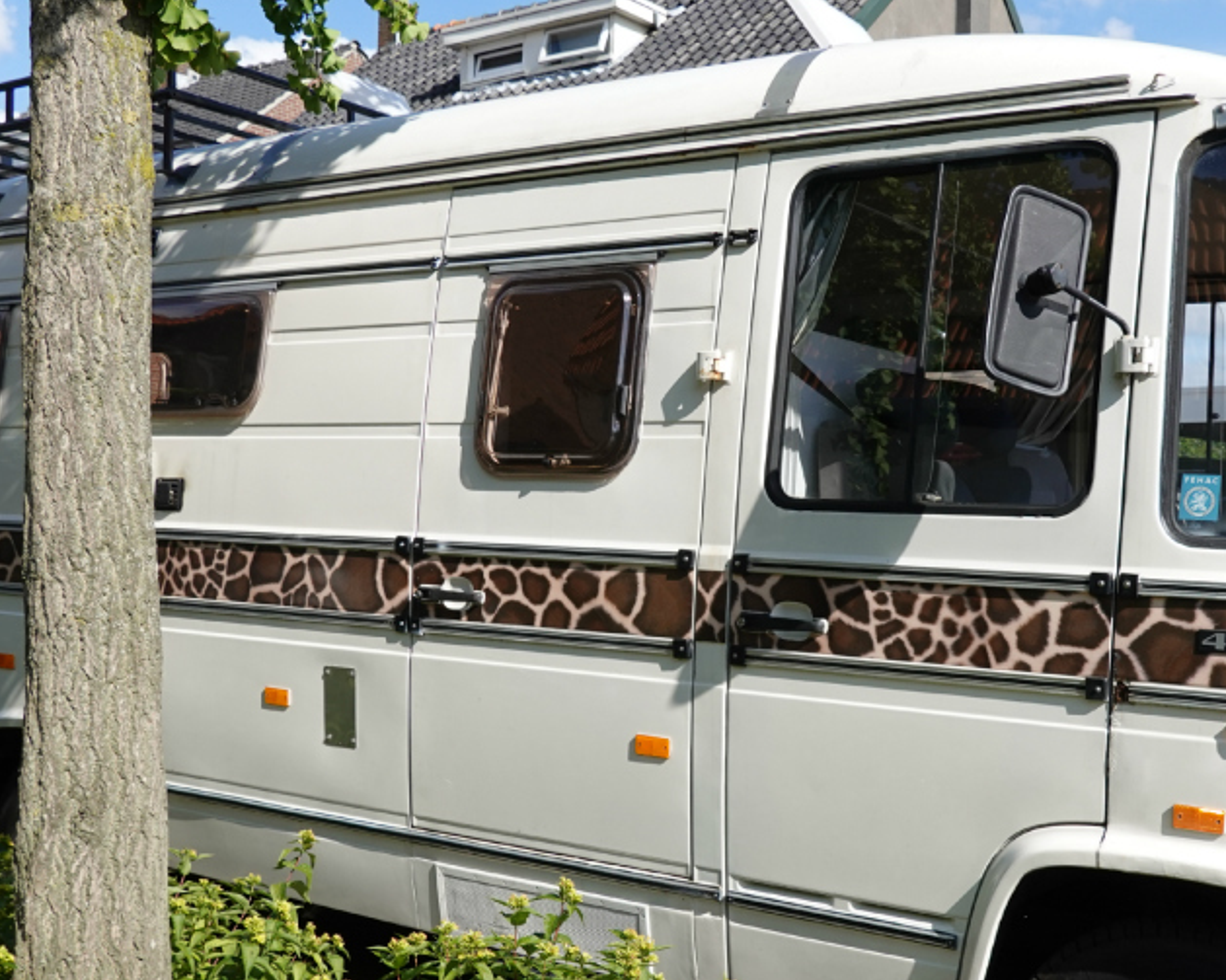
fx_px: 1560
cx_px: 748
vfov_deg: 34.8
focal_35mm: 43
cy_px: 588
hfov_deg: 42.7
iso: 125
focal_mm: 9
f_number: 4
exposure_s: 1/800
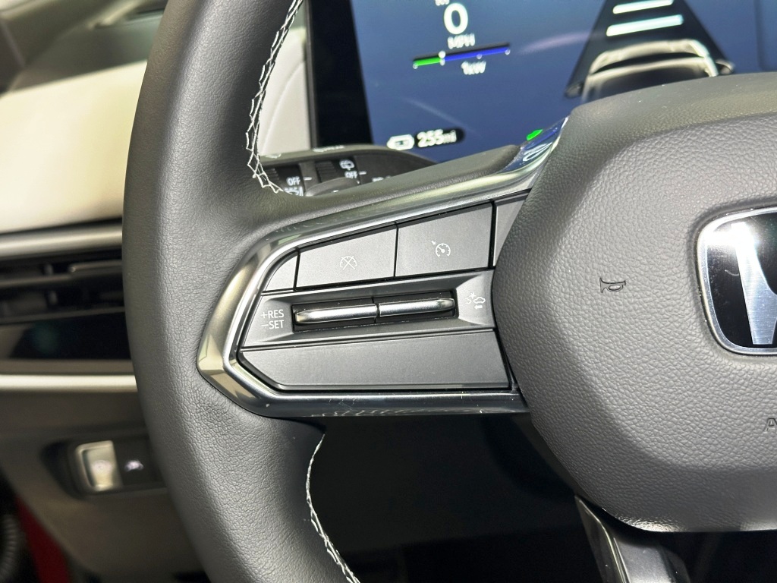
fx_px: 1077
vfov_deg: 30.3
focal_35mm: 48
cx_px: 388
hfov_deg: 39.7
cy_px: 292
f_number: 1.78
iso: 320
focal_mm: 6.86
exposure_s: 1/40
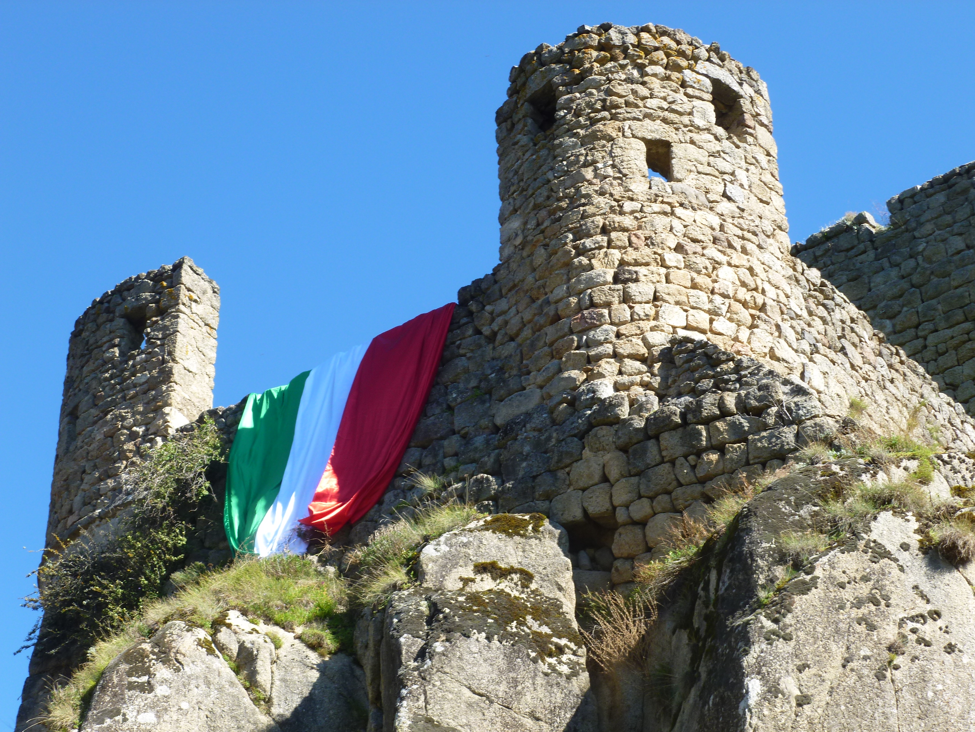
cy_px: 366
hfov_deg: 26.0
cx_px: 488
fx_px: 2112
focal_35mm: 75
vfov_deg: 19.6
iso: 100
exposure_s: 1/200
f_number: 4.4
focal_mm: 13.3
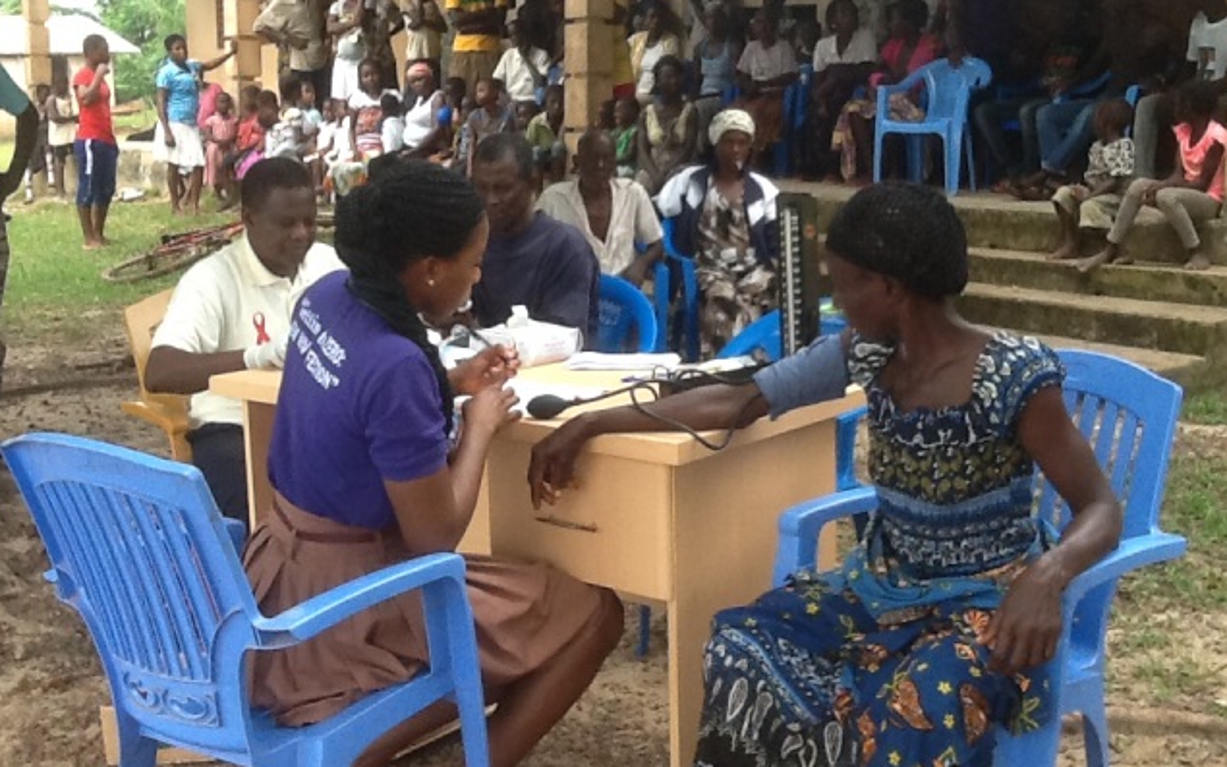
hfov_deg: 42.6
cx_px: 616
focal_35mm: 47
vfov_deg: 27.4
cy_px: 367
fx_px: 1572
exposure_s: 1/120
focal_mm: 2.03
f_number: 2.4
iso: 80
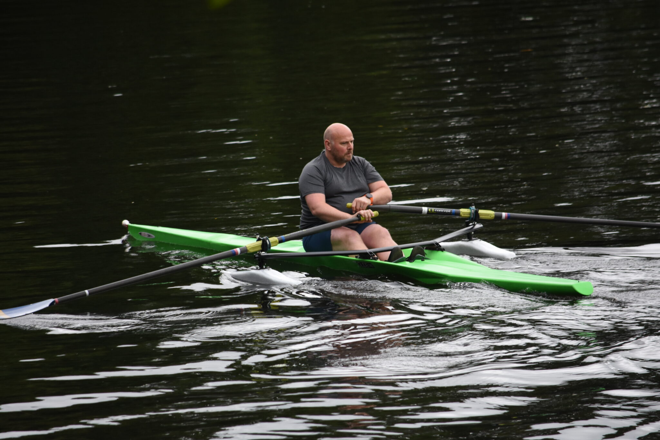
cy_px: 220
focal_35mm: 390
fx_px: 7152
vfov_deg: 3.5
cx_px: 330
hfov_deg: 5.3
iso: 1000
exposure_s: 1/160
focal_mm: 260
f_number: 5.6
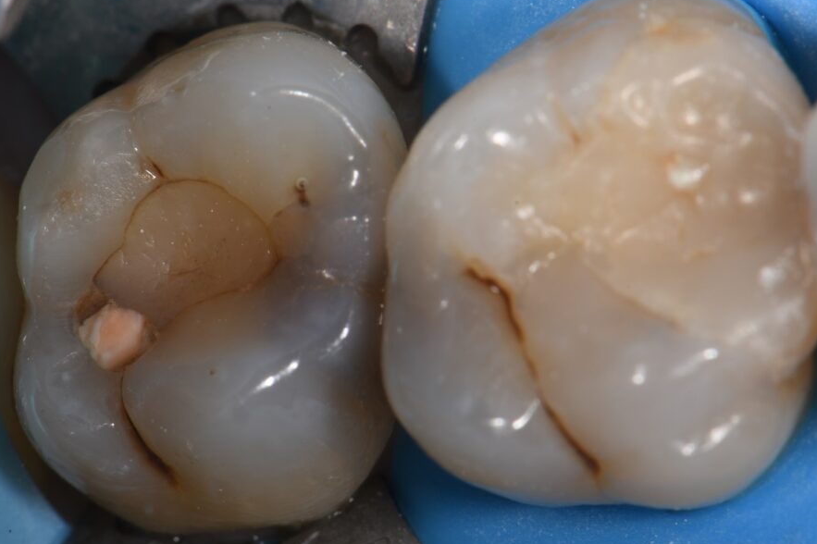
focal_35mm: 182
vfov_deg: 7.5
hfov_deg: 11.3
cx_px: 412
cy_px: 250
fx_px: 4129
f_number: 32
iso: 200
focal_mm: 105
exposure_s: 1/160
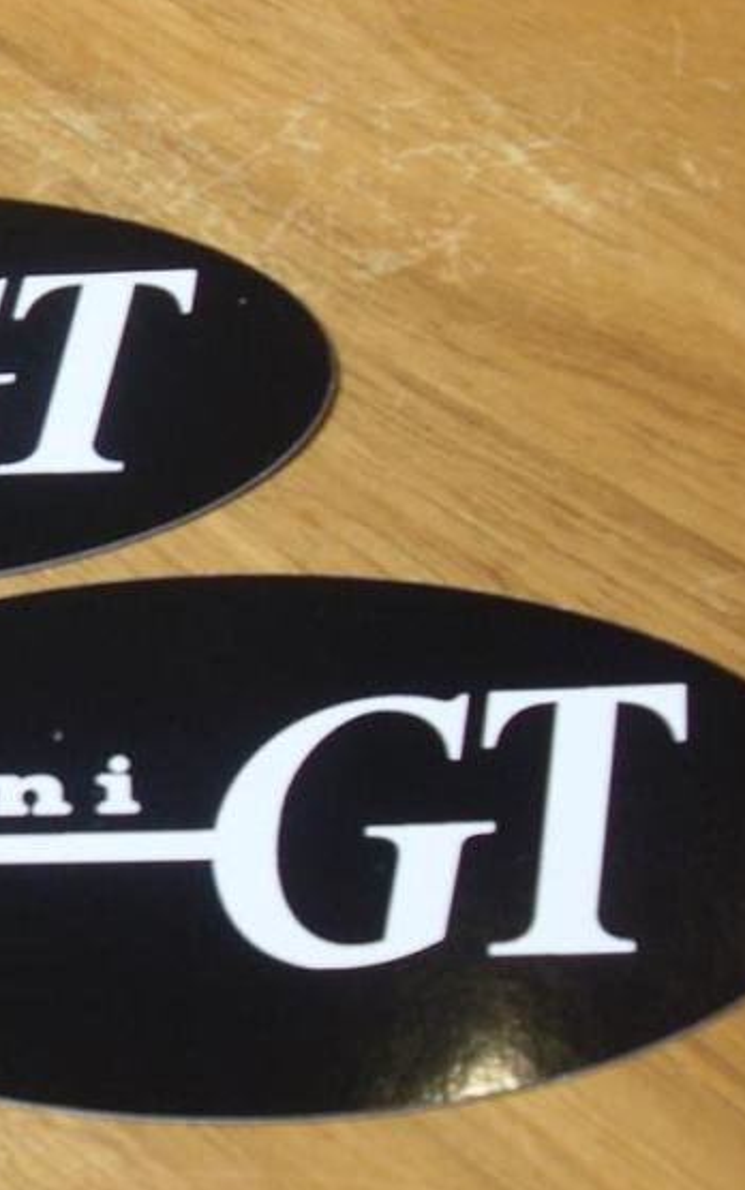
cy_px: 621
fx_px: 1980
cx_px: 49
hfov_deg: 20.8
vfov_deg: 33.5
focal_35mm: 61
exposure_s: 1/10
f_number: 3.1
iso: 200
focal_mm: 7.1
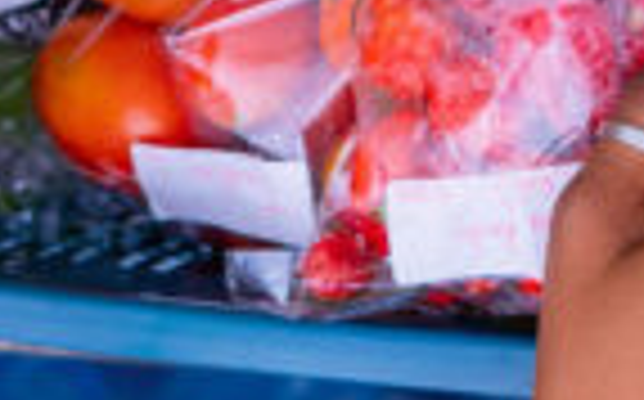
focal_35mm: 374
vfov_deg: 3.4
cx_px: 1171
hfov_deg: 5.5
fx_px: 6556
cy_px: -881
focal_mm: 50
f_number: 3.2
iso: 100
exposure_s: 1/200
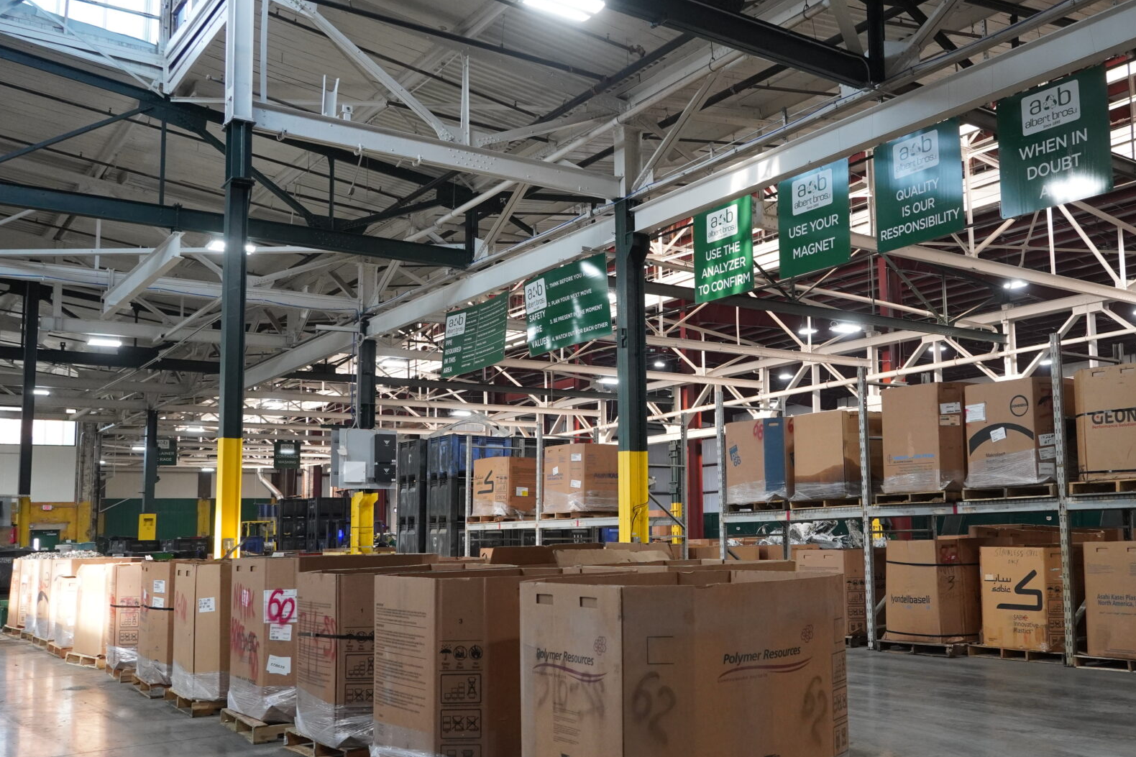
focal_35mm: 35
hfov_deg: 53.8
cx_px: 719
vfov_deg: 37.8
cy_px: 413
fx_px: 1104
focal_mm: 18
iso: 1250
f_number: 4
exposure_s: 1/160
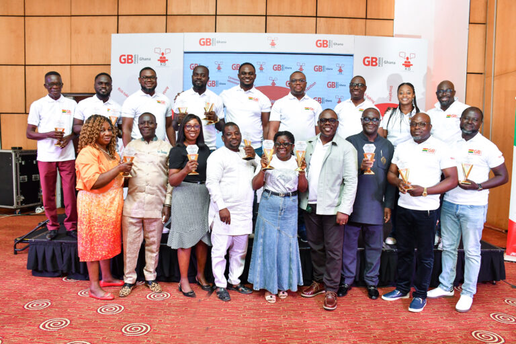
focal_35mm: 27
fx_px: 387
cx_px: 258
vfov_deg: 47.9
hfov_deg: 67.4
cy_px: 172
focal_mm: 18
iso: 1250
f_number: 5.6
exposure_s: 1/200
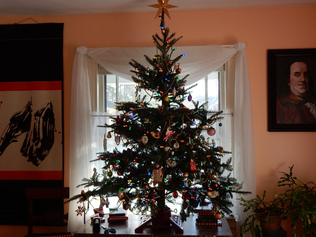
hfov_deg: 51.4
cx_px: 158
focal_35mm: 36
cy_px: 118
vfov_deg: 39.7
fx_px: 329
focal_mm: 6.4
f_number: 4
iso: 125
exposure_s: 1/30
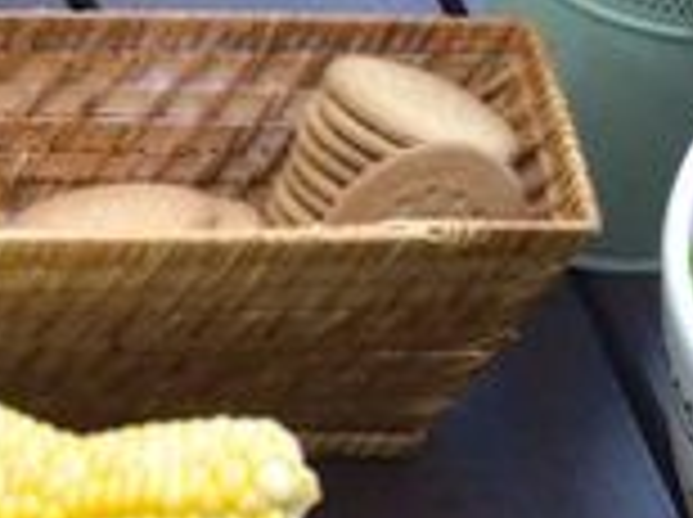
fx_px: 2898
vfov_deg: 9.2
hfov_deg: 12.3
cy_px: 1216
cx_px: -612
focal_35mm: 145
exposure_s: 1/120
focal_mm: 4.15
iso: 50
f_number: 2.2
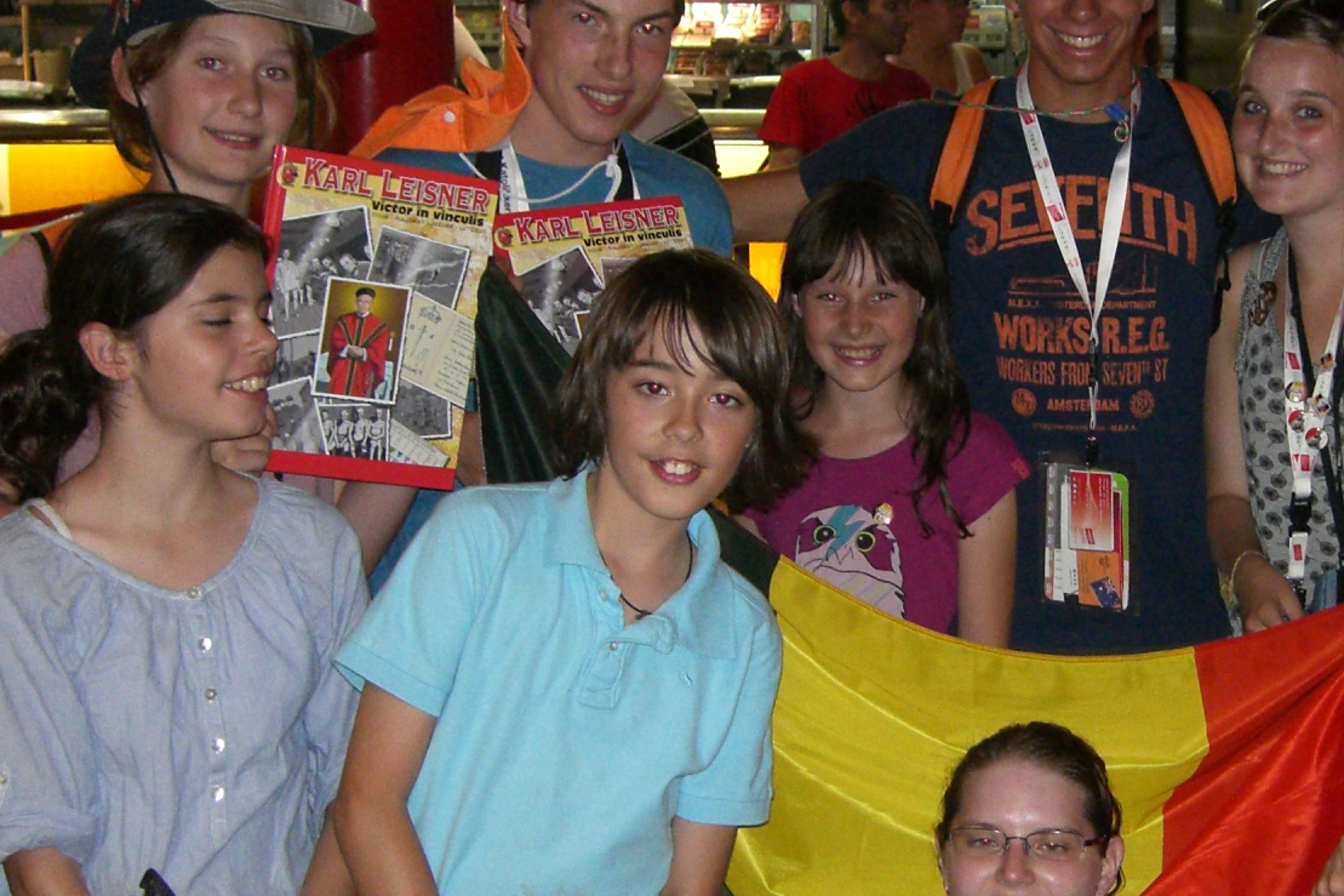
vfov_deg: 18.6
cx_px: 957
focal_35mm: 73
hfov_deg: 27.4
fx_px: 2725
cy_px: 542
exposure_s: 1/60
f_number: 2.8
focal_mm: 7.9
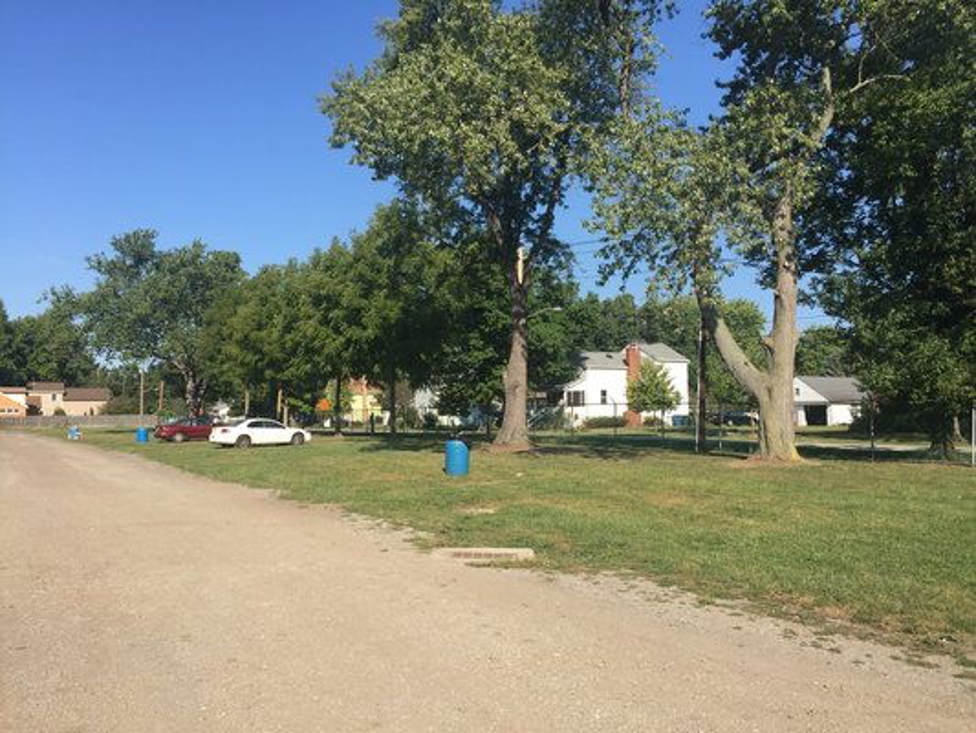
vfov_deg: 48.2
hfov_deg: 61.6
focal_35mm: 29
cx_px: 488
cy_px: 366
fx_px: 818
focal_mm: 4.15
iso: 32
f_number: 2.2
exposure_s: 1/1412
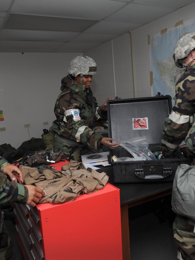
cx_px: 87
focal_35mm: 32
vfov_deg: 56.8
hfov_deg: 44.1
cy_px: 130
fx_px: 240
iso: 250
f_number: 3.5
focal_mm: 22
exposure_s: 1/160
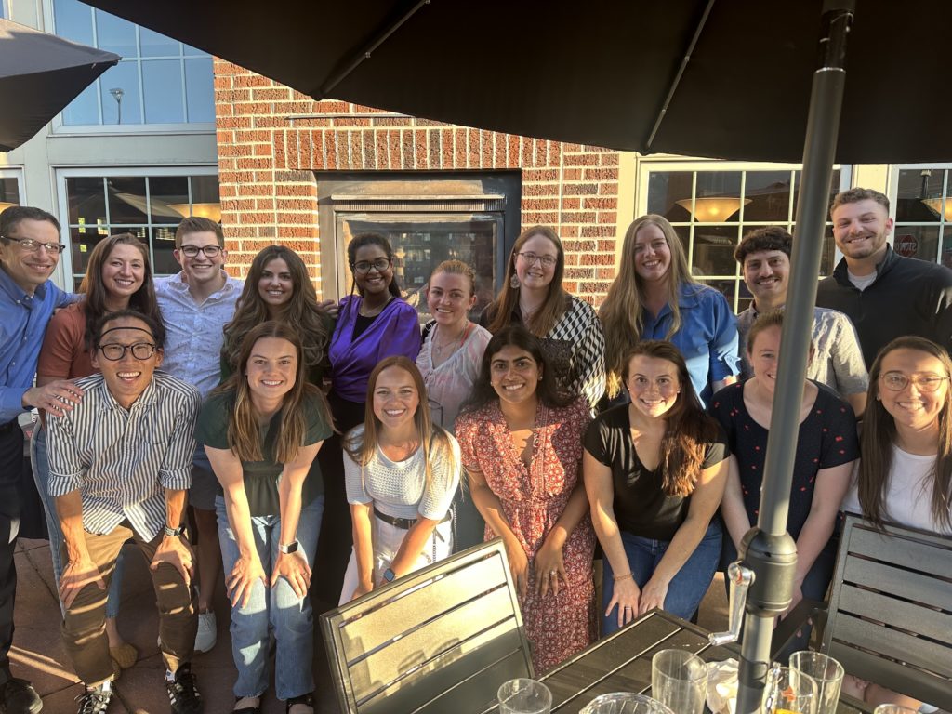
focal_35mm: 24
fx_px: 660
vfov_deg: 56.8
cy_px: 357
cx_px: 476
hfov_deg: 71.6
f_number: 1.78
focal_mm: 6.86
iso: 80
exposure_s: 1/276
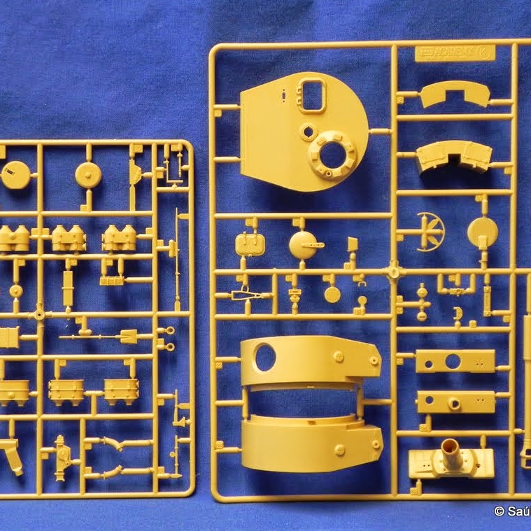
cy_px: 264
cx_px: 234
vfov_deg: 27.7
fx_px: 1076
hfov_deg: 27.7
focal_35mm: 62
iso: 400
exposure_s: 1/27.6
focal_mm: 9.2
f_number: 3.5
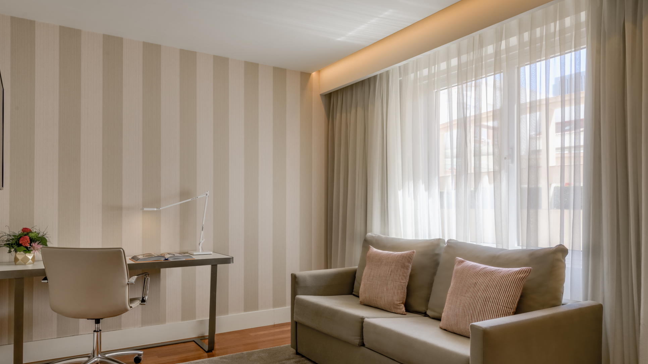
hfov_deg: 71.9
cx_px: 319
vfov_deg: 44.3
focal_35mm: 26
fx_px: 447
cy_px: 204
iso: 64
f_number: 11
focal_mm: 24
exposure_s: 1/80
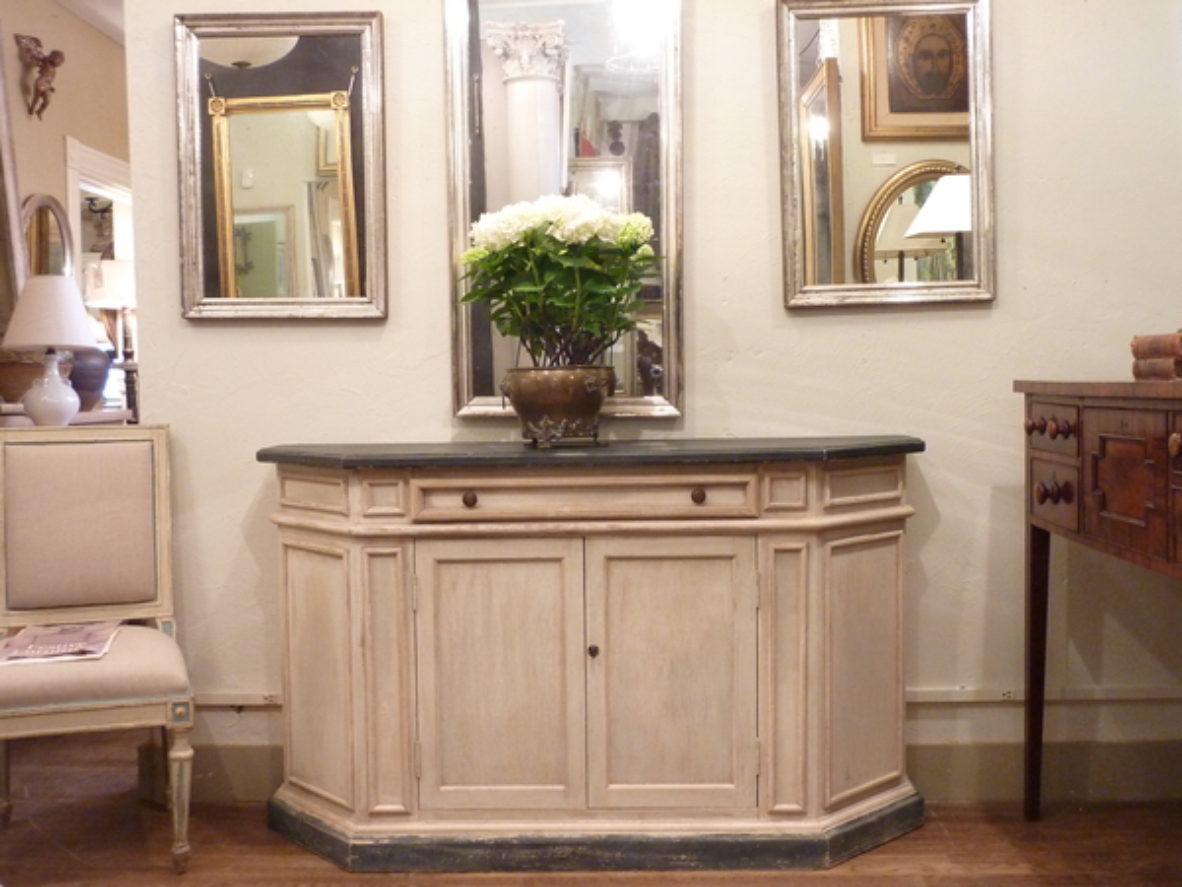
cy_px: 444
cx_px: 591
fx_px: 1195
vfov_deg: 40.7
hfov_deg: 52.6
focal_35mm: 35
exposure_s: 1/8
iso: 400
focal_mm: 5.7
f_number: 3.5
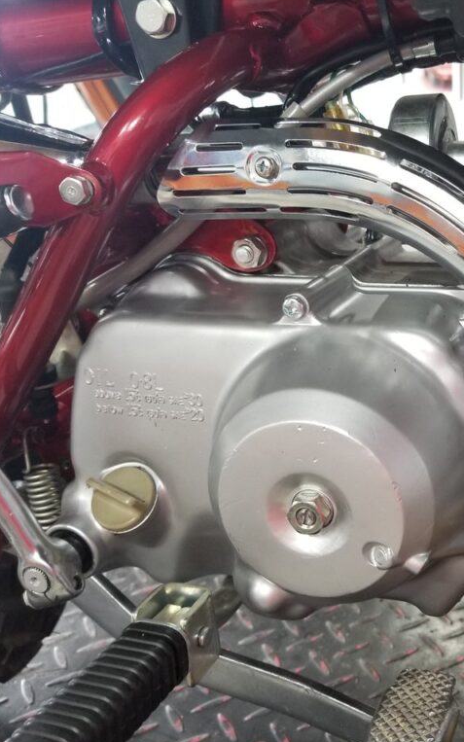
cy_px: 372
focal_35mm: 37
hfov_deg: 31.8
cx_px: 464
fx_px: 748
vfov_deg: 52.7
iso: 200
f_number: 1.7
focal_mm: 4.25
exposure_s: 1/30
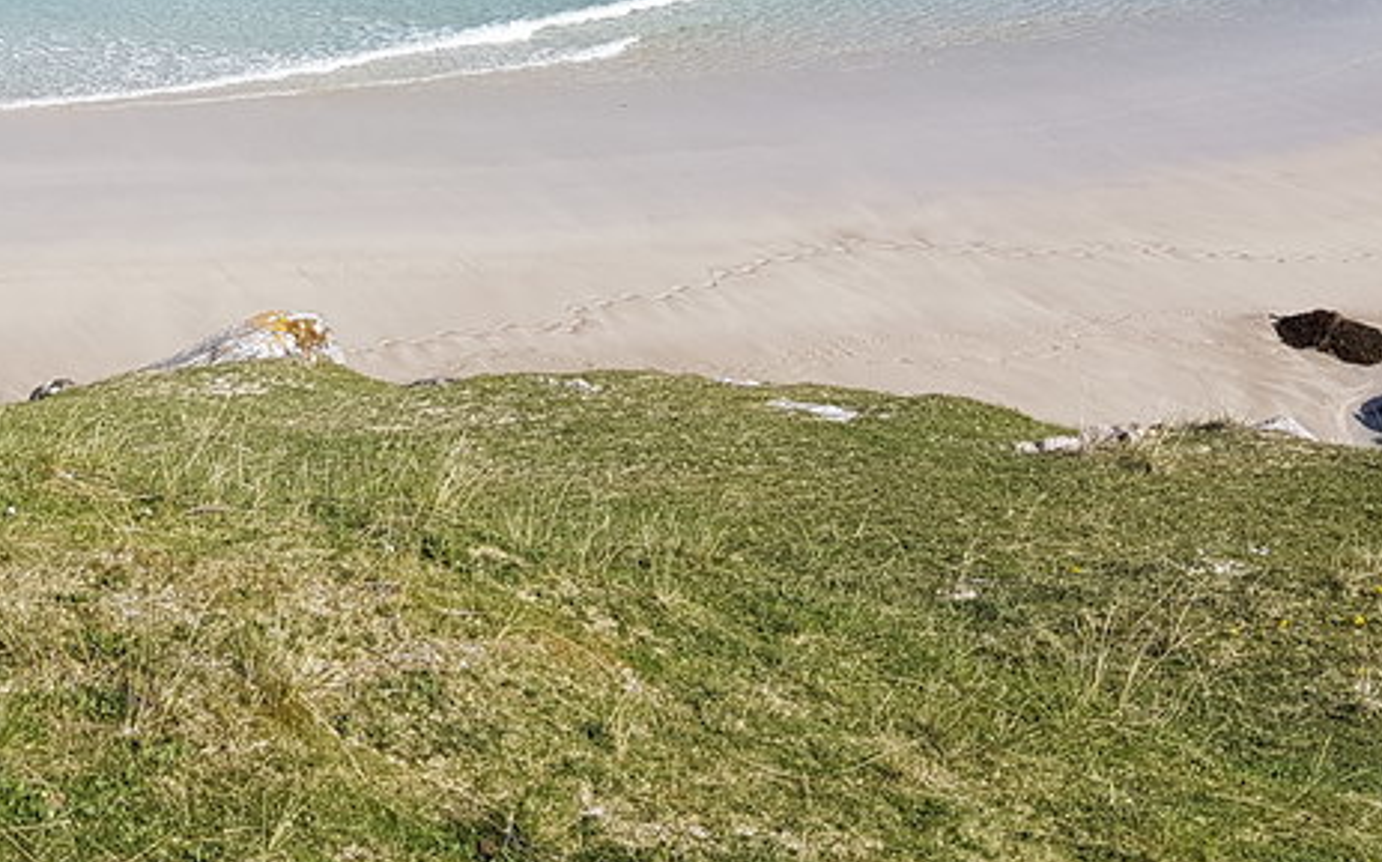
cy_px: -48
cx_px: 221
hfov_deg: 32.3
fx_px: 2297
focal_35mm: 61
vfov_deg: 20.4
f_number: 1.7
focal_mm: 4.2
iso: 40
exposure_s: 1/2048
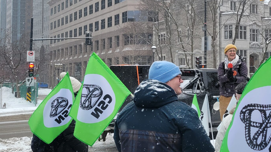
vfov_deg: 22.6
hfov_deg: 37.6
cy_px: 60
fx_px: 381
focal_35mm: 53
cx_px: 221
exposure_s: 1/511
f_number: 1.8
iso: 40
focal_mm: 5.4
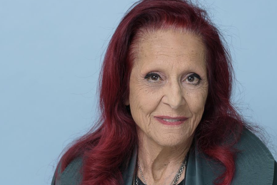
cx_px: 167
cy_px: 114
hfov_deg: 17.3
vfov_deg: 11.6
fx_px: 908
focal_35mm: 118
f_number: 5.6
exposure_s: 1/200
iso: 200
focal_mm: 85
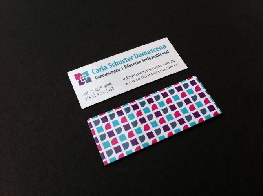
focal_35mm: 35
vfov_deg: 40.6
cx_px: 132
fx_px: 265
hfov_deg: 52.7
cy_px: 98
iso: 80
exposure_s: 1/40
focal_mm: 3.85
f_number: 2.8
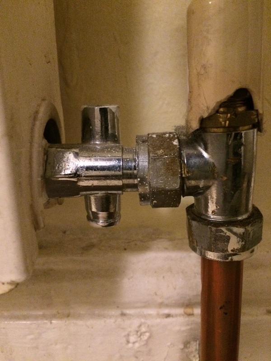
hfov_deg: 48.2
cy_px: 180
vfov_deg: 61.7
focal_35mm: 29
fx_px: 303
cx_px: 136
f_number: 2.2
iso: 500
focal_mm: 4.15
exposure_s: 1/17
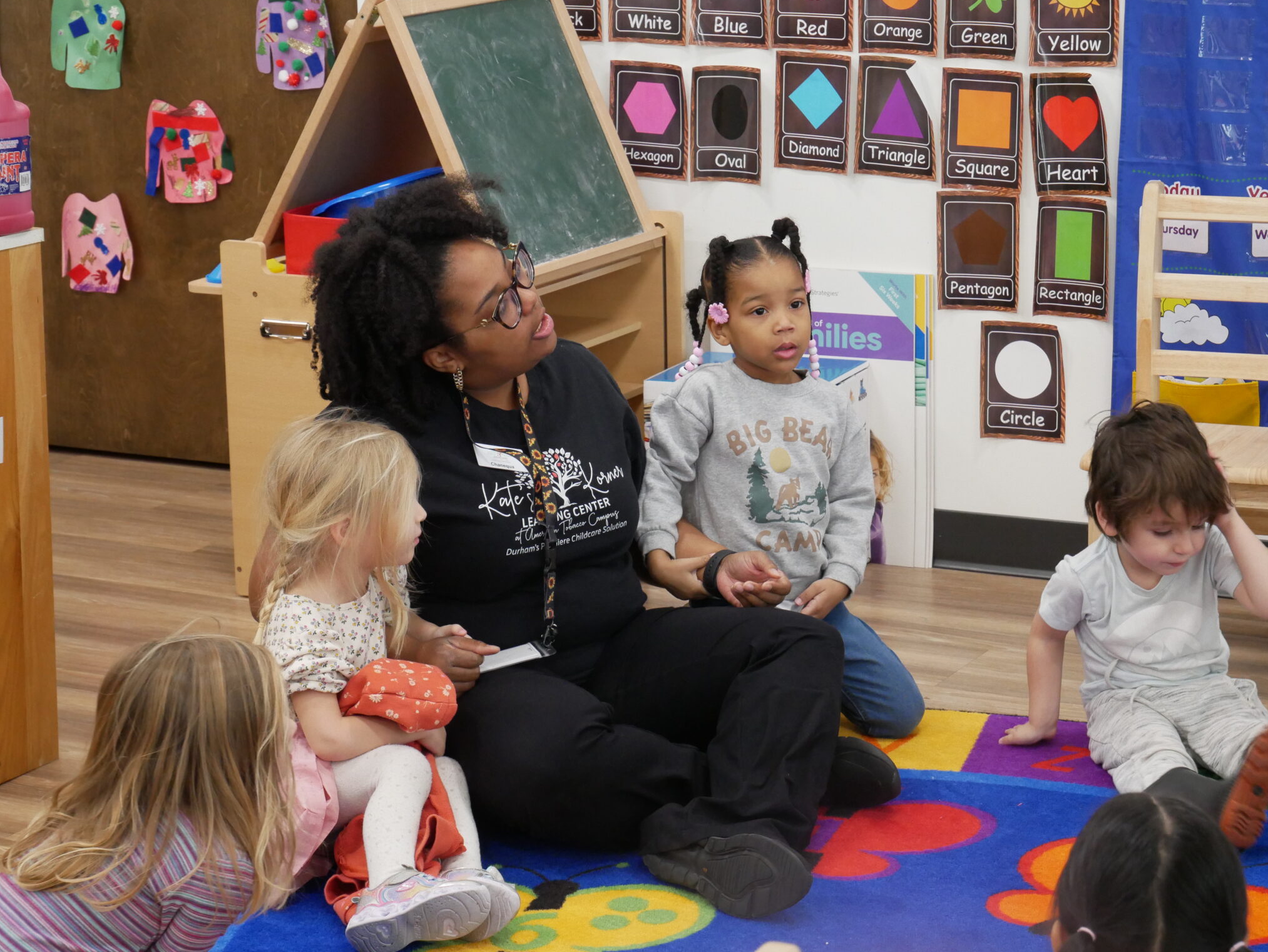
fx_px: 3408
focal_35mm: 93
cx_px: 640
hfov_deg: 21.1
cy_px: 478
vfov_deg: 15.9
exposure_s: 1/100
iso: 2000
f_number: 6.3
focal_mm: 46
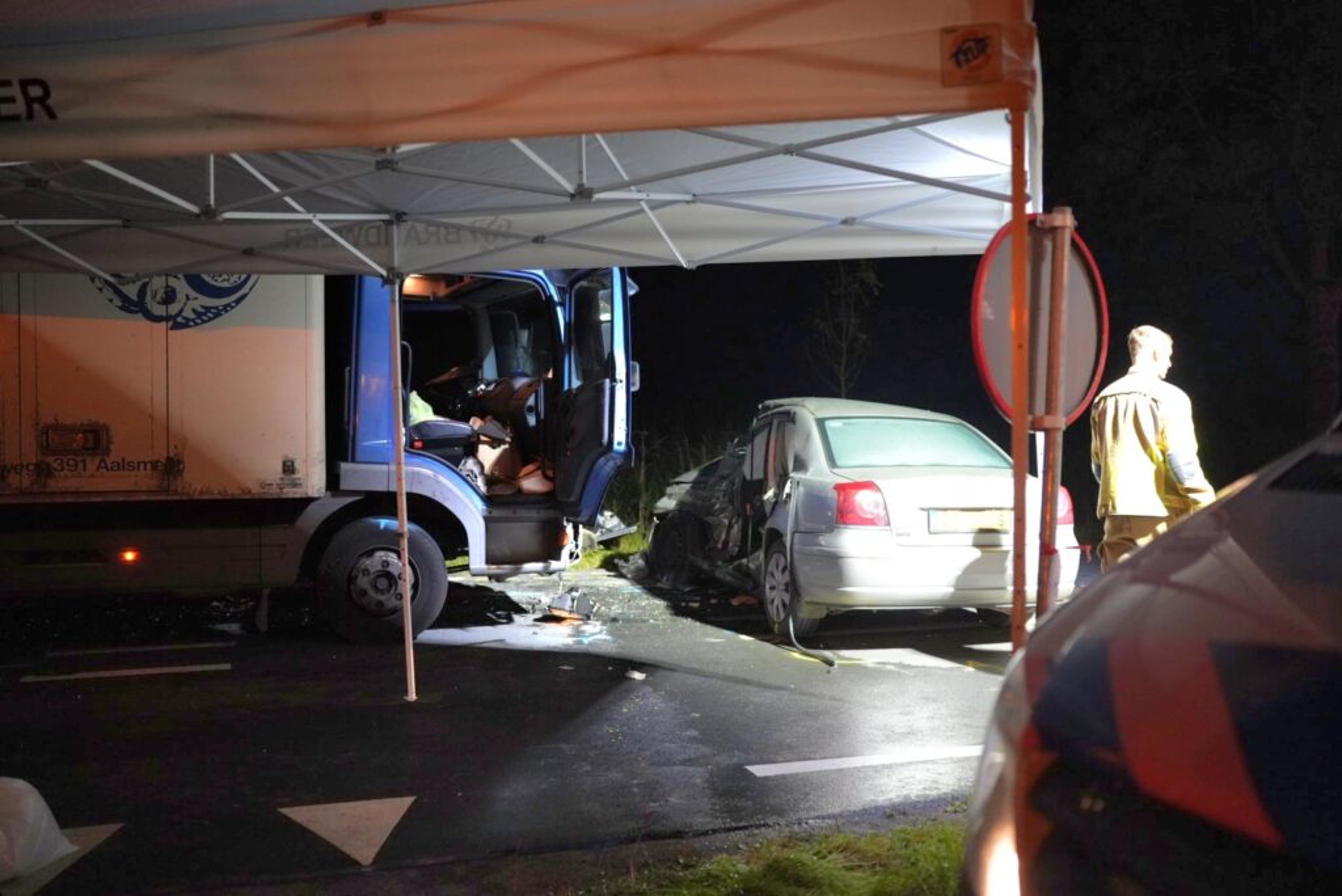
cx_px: 671
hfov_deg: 54.4
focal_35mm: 35
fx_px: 1305
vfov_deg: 37.9
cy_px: 448
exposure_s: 1/161
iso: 5000
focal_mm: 35
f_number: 2
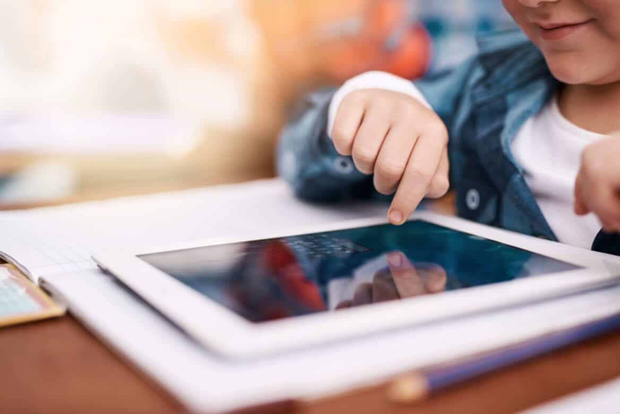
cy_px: 207
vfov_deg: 27.0
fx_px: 861
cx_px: 310
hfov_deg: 39.6
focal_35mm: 50
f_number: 2
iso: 200
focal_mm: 50
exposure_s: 1/320
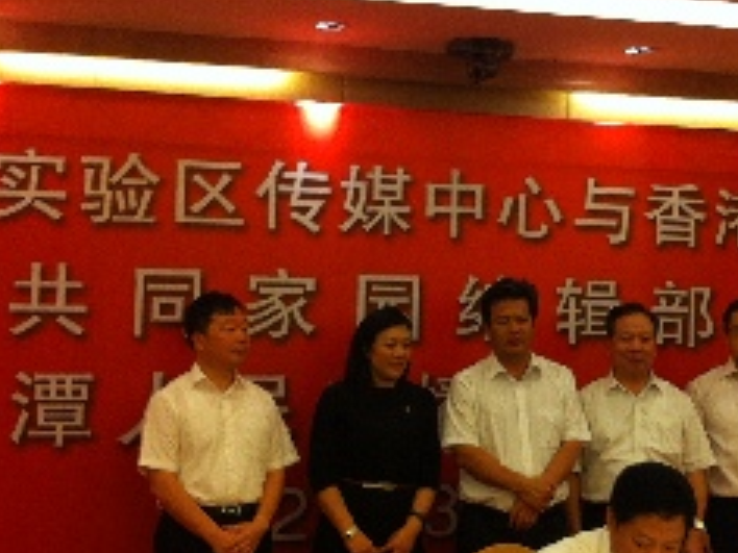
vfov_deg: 19.9
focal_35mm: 74
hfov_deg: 26.1
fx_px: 1578
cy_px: 267
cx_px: 516
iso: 80
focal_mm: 3.85
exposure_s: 1/20
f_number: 2.8
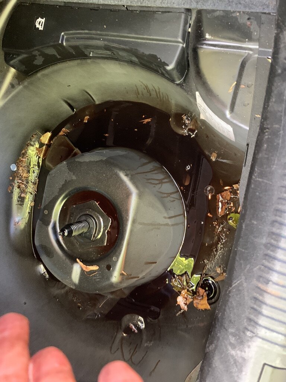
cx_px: 143
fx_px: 286
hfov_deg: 53.1
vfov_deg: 67.3
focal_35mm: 26
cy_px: 191
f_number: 1.8
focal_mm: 4.25
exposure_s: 1/32
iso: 400
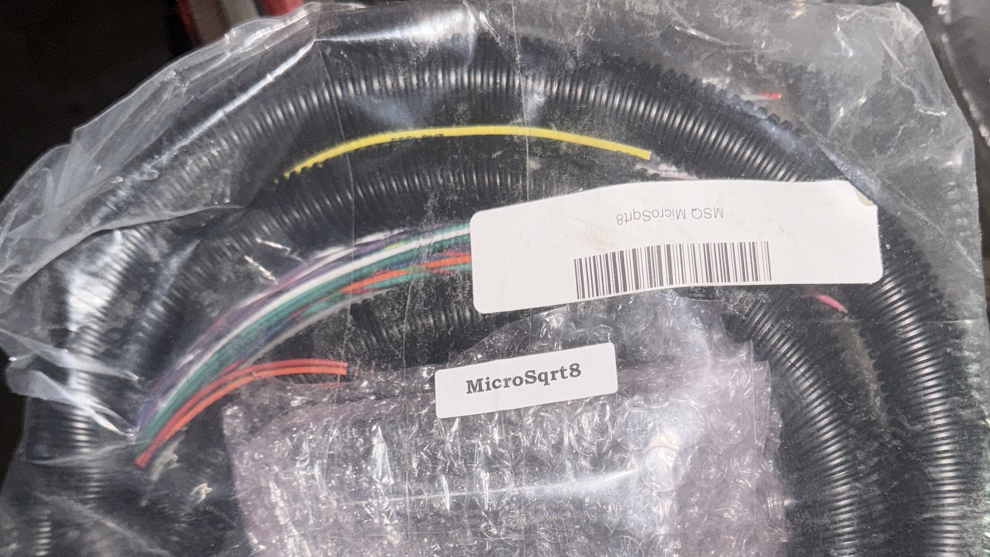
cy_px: 483
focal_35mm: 43
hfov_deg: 47.3
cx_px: 539
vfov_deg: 26.9
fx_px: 1129
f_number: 1.78
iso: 50
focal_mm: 6.76
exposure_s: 1/4
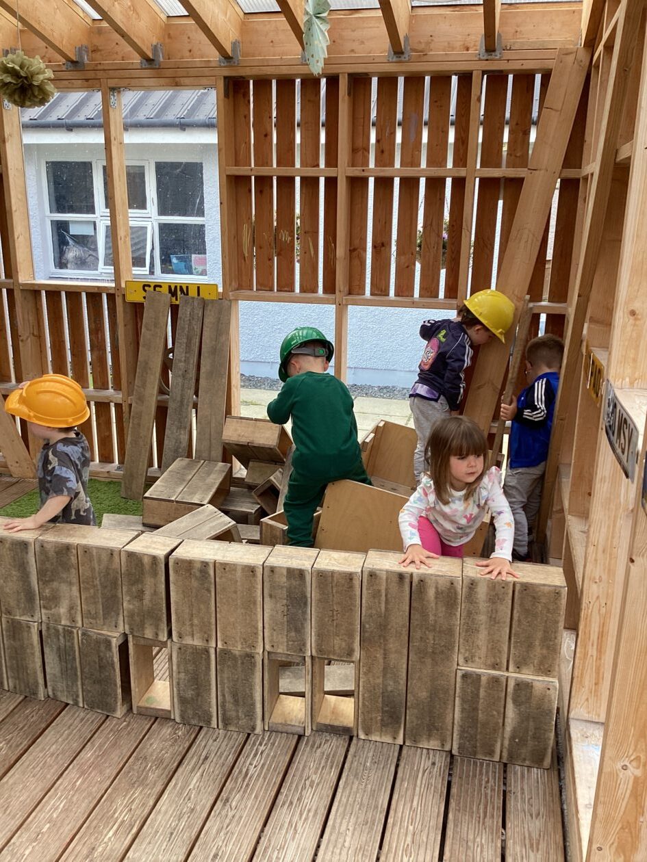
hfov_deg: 45.4
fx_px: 773
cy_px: 431
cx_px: 324
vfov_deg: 58.4
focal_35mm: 31
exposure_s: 1/100
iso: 25
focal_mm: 3.3
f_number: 2.4
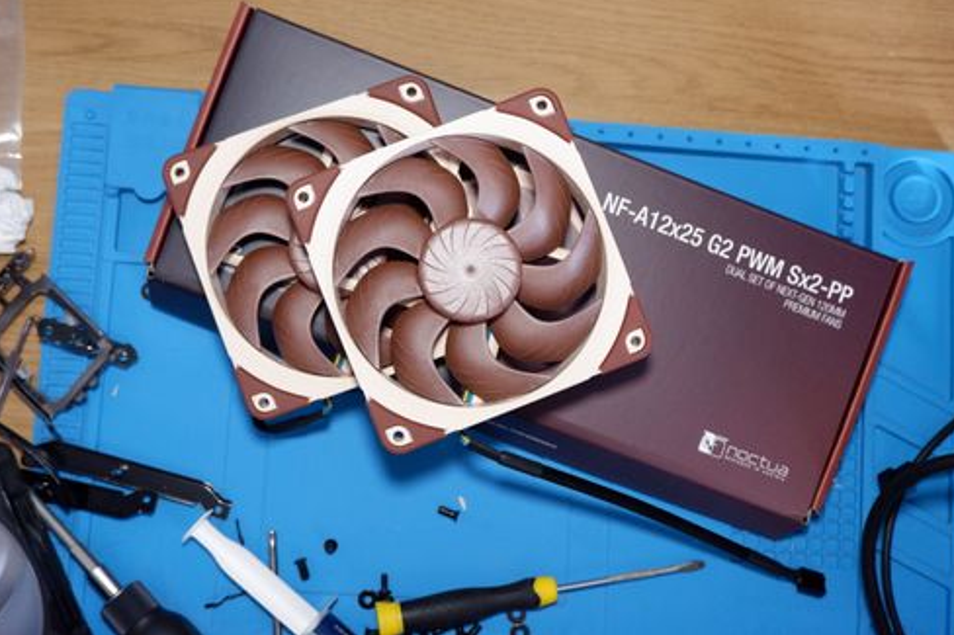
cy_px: 312
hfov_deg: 48.5
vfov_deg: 33.4
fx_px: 1060
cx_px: 483
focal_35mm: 40
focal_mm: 26.4
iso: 3200
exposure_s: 1/40
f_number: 4.4
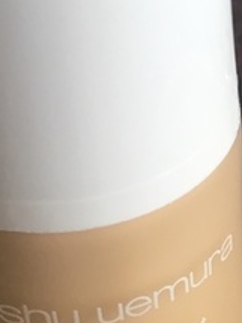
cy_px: 264
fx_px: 1092
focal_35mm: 117
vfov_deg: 16.7
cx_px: 346
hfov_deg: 12.1
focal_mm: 4.15
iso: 25
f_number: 2.2
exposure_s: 1/30
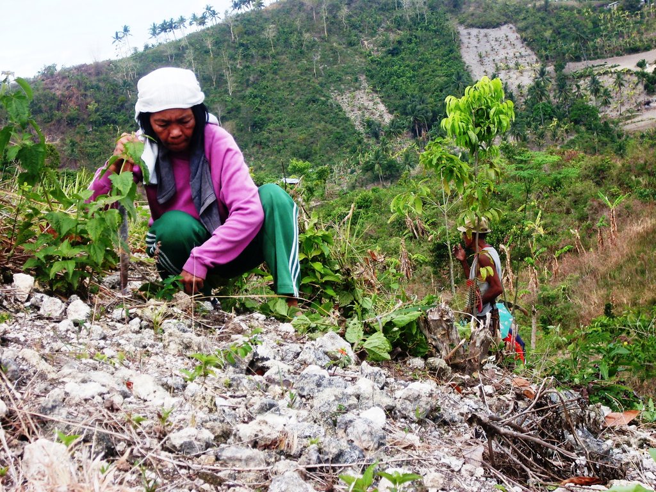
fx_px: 1535
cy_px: 246
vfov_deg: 18.2
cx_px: 328
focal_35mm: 81
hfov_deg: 24.1
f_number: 4
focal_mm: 13.5
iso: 80
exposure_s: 1/350
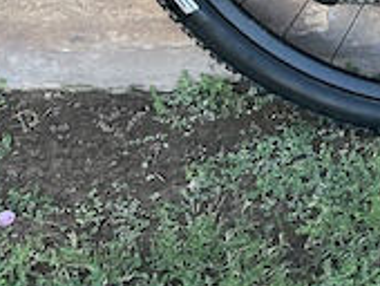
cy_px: -333
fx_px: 1341
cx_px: 847
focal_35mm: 122
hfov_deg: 13.1
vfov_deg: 10.8
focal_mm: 5.1
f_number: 1.6
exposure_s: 1/182
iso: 50
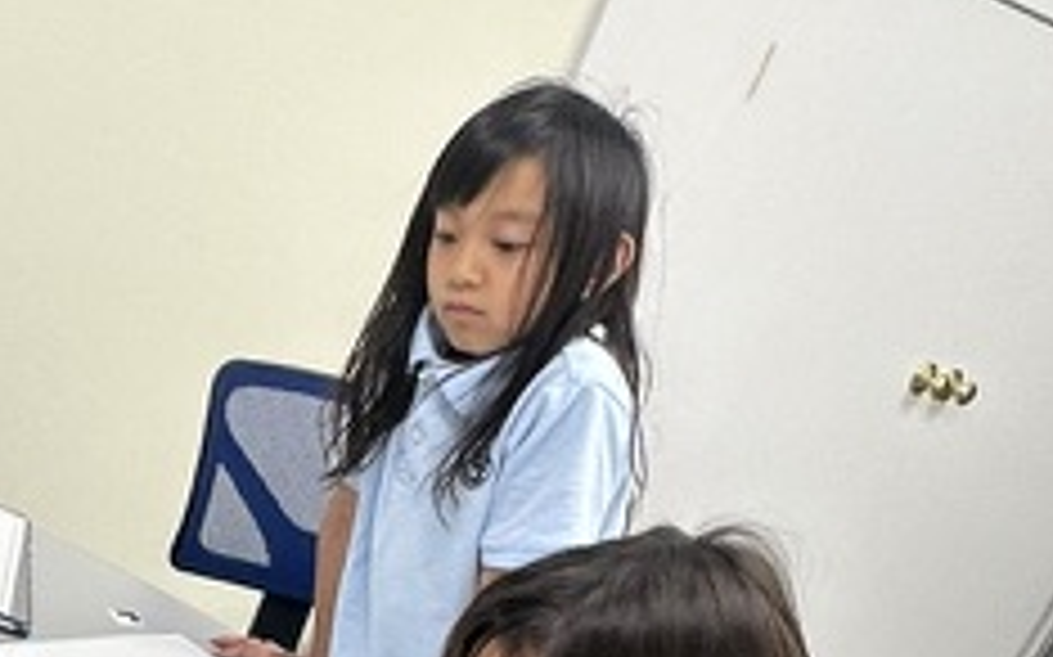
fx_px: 1864
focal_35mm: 65
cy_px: 882
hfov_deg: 30.3
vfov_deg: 18.4
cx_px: 126
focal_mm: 2.22
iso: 100
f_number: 2.2
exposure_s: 1/120
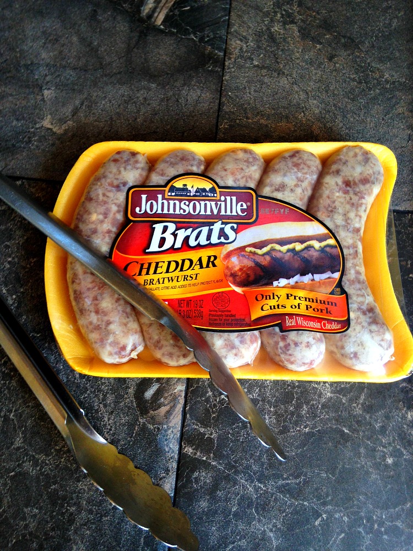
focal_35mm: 33
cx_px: 206
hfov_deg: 42.9
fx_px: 525
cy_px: 276
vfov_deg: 55.4
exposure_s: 1/40
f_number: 2.4
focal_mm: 4.12
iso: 50
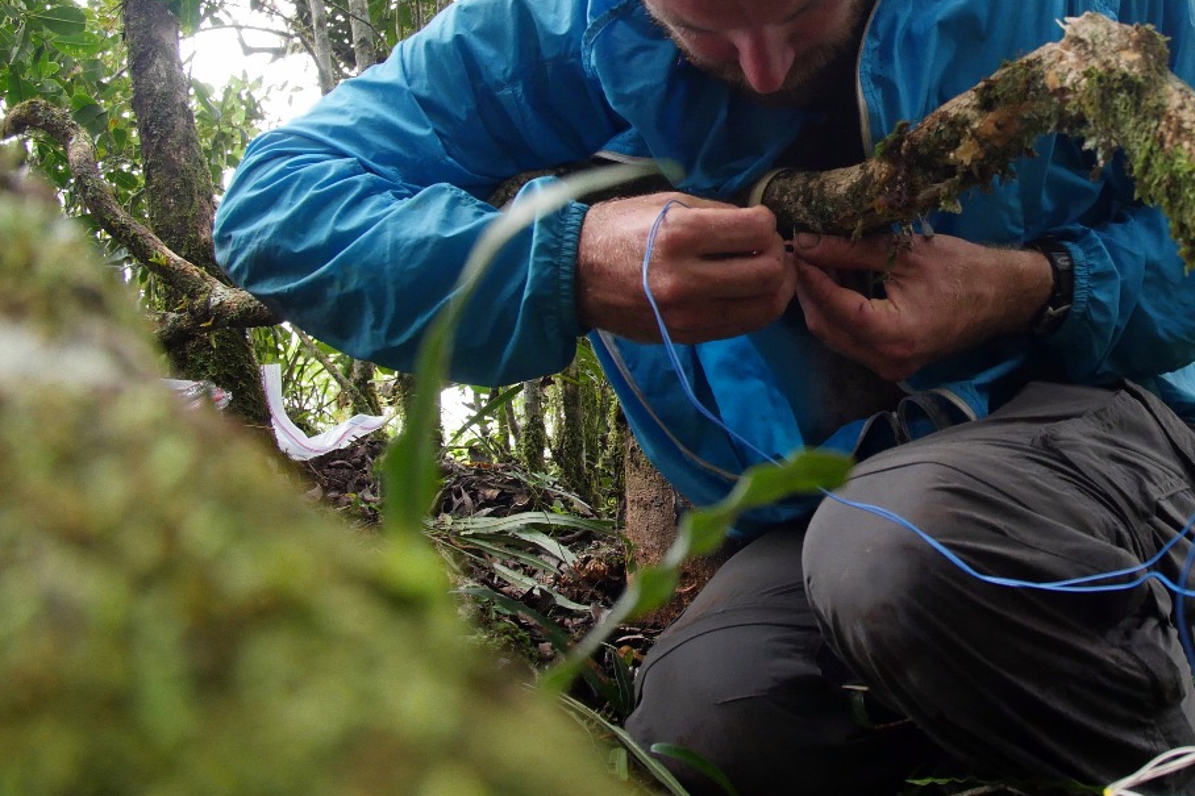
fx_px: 1095
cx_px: 946
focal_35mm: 33
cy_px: 254
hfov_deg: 53.6
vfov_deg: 39.4
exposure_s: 1/200
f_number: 4
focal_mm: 10
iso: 800
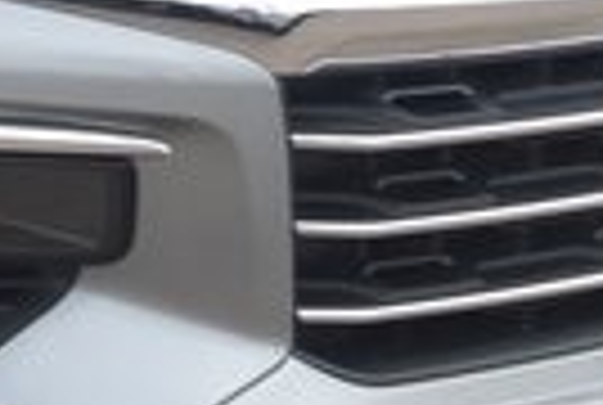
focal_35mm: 252
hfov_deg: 7.6
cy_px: -184
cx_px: -848
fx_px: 4230
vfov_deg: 5.4
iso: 100
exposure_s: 1/500
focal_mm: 22
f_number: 4.5
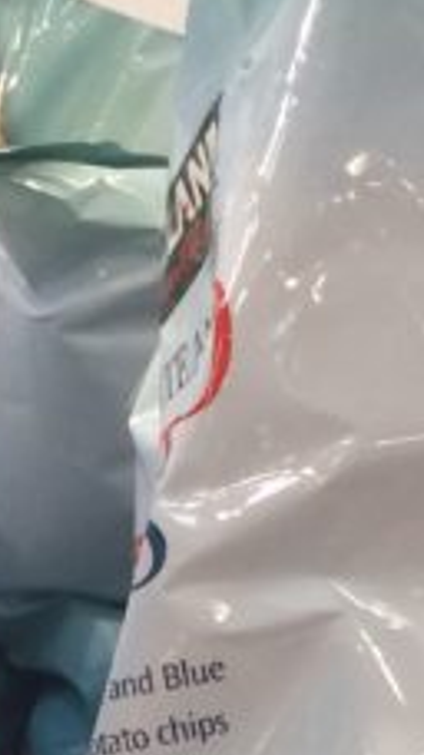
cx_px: 10
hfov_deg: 8.5
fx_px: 2842
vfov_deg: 14.4
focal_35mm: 142
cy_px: 1050
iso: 80
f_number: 2.2
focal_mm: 4.15
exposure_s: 1/30
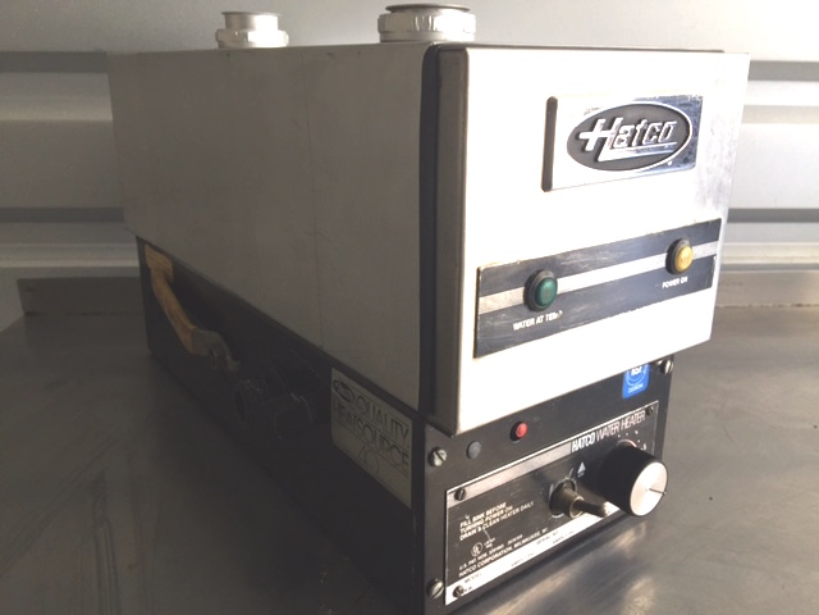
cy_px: 308
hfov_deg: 61.7
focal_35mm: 29
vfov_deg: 48.2
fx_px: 686
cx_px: 410
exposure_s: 1/60
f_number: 2.2
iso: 32
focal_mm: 4.15
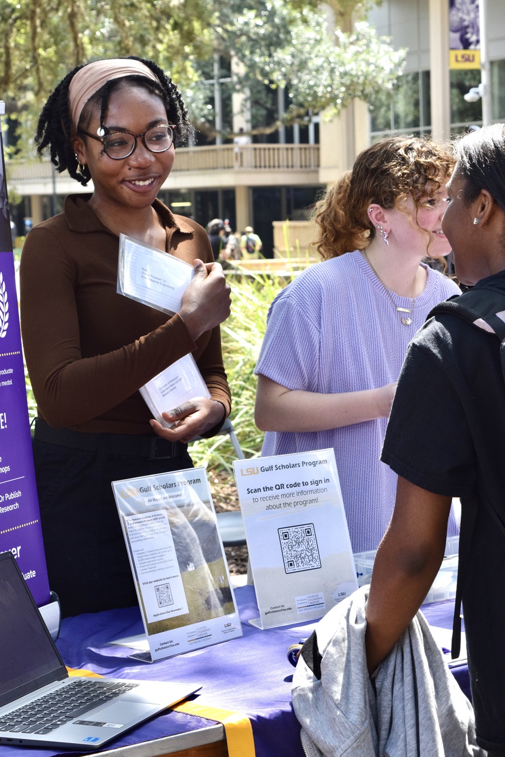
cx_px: 258
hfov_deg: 15.4
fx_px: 1863
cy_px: 367
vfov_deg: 23.0
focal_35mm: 89
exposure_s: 1/320
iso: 800
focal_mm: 55
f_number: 9
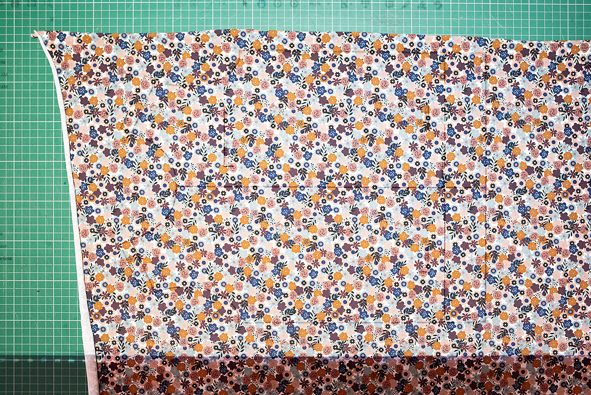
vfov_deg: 37.9
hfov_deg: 54.4
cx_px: 296
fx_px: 575
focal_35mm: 35
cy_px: 198
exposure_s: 1/250
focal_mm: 35
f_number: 4
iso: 5000
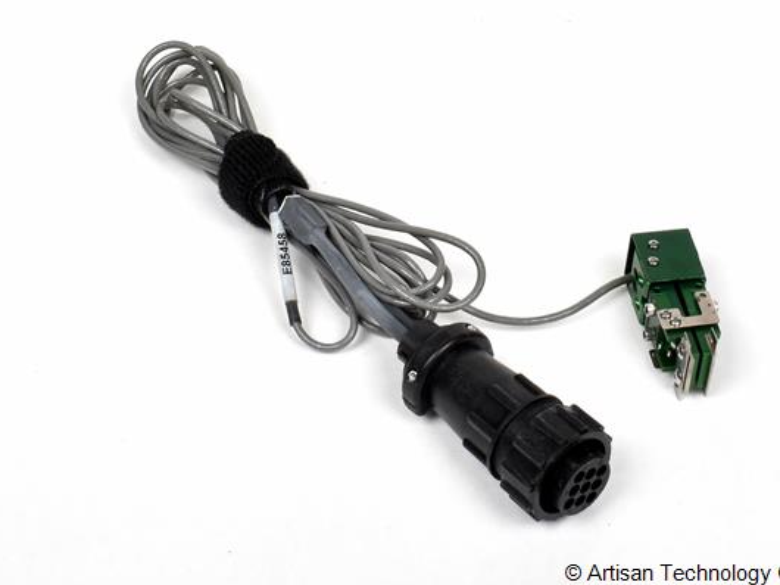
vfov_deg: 29.7
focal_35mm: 49
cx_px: 409
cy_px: 293
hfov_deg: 38.9
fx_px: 1104
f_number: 18
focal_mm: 30
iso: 200
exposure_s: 1/200
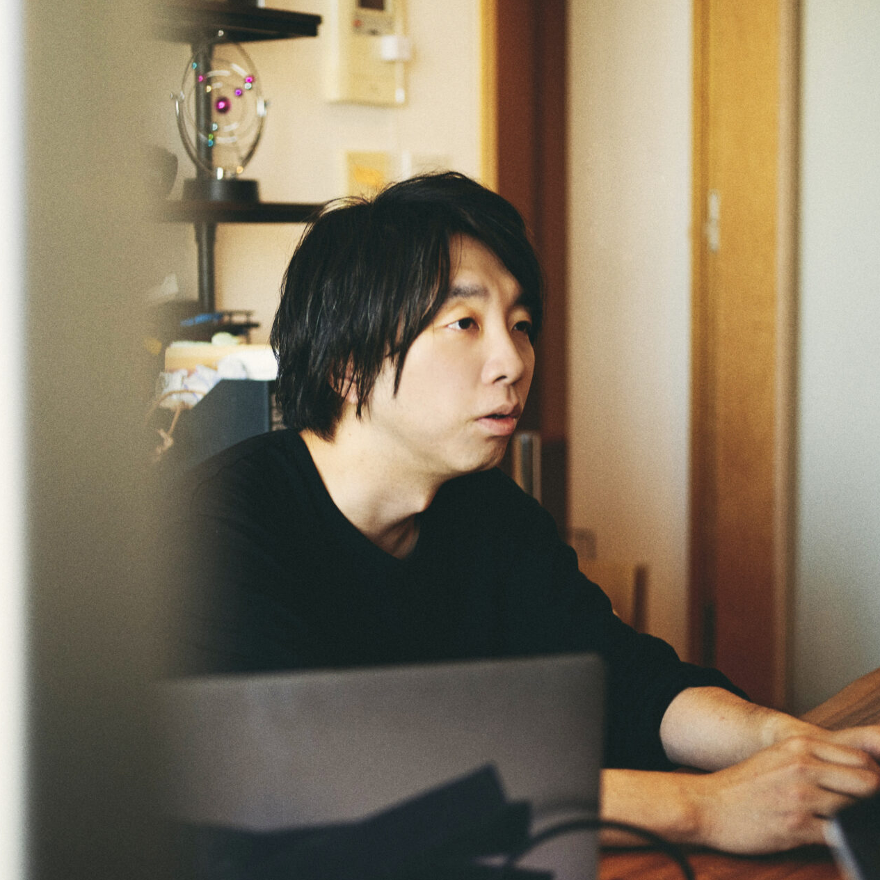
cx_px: 303
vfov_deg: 24.3
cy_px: 445
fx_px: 2042
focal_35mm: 71
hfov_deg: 24.2
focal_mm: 55
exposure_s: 1/125
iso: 320
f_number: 2.8
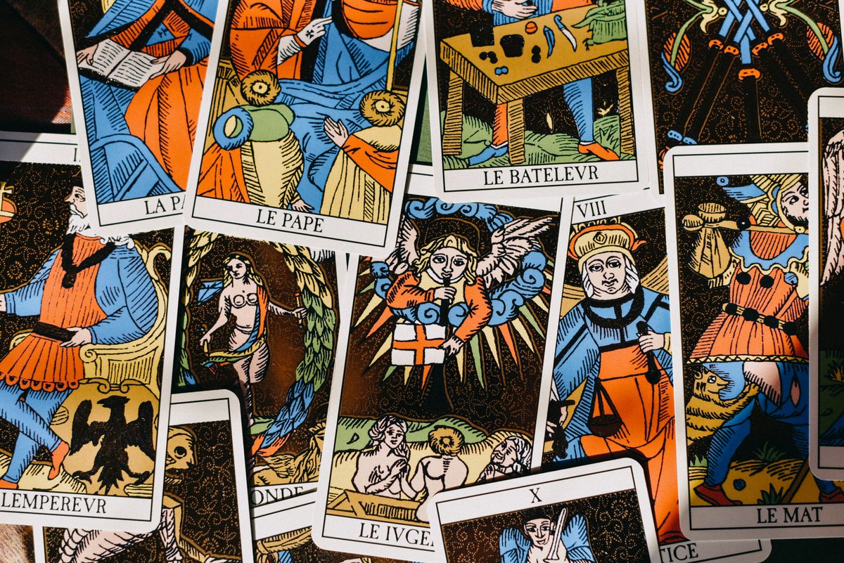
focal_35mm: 50
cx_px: 422
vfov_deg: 27.0
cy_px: 282
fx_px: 1173
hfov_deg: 39.6
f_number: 2.8
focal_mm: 50
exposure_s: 1/800
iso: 160
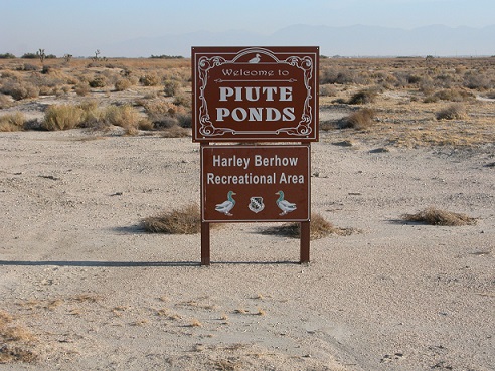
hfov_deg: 25.0
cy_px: 186
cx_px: 248
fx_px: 1115
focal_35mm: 78
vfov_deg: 18.9
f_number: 6.8
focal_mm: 19.9
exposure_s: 1/296
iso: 100
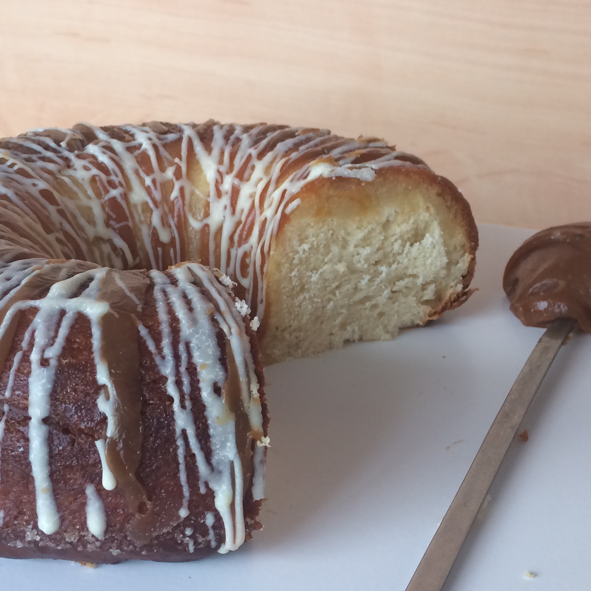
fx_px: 1101
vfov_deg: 30.0
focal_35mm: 57
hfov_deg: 29.6
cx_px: 436
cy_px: 347
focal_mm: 4.15
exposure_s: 1/33
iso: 40
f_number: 2.2
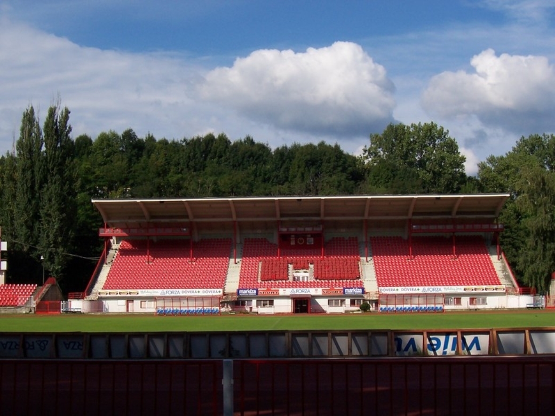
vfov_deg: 25.7
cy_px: 208
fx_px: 914
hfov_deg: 33.8
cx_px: 278
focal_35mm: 57
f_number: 6.7
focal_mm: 8.6
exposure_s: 1/500
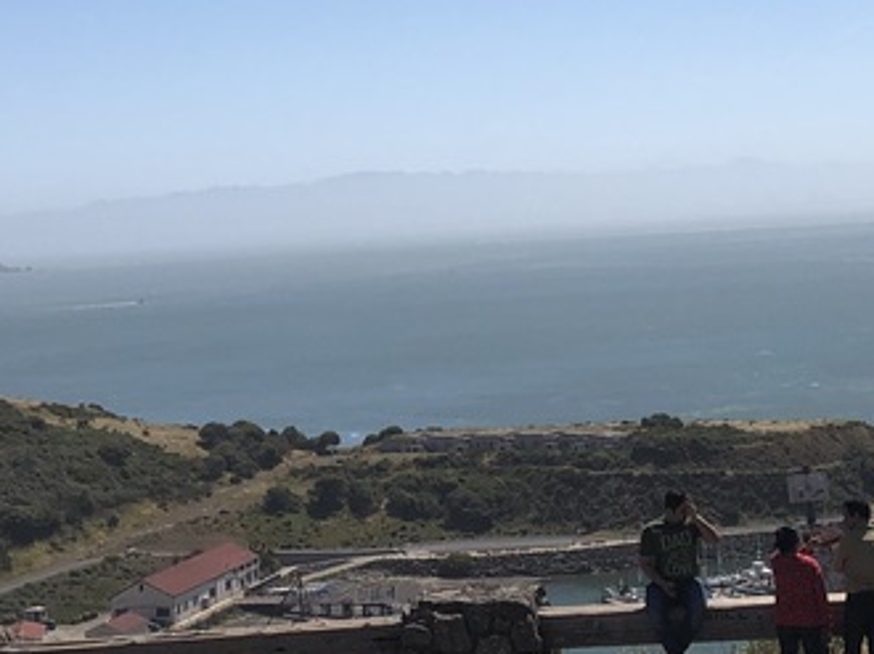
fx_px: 2195
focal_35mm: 87
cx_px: 776
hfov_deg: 22.0
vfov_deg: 16.8
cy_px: 93
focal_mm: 4
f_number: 1.8
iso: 20
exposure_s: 1/4367
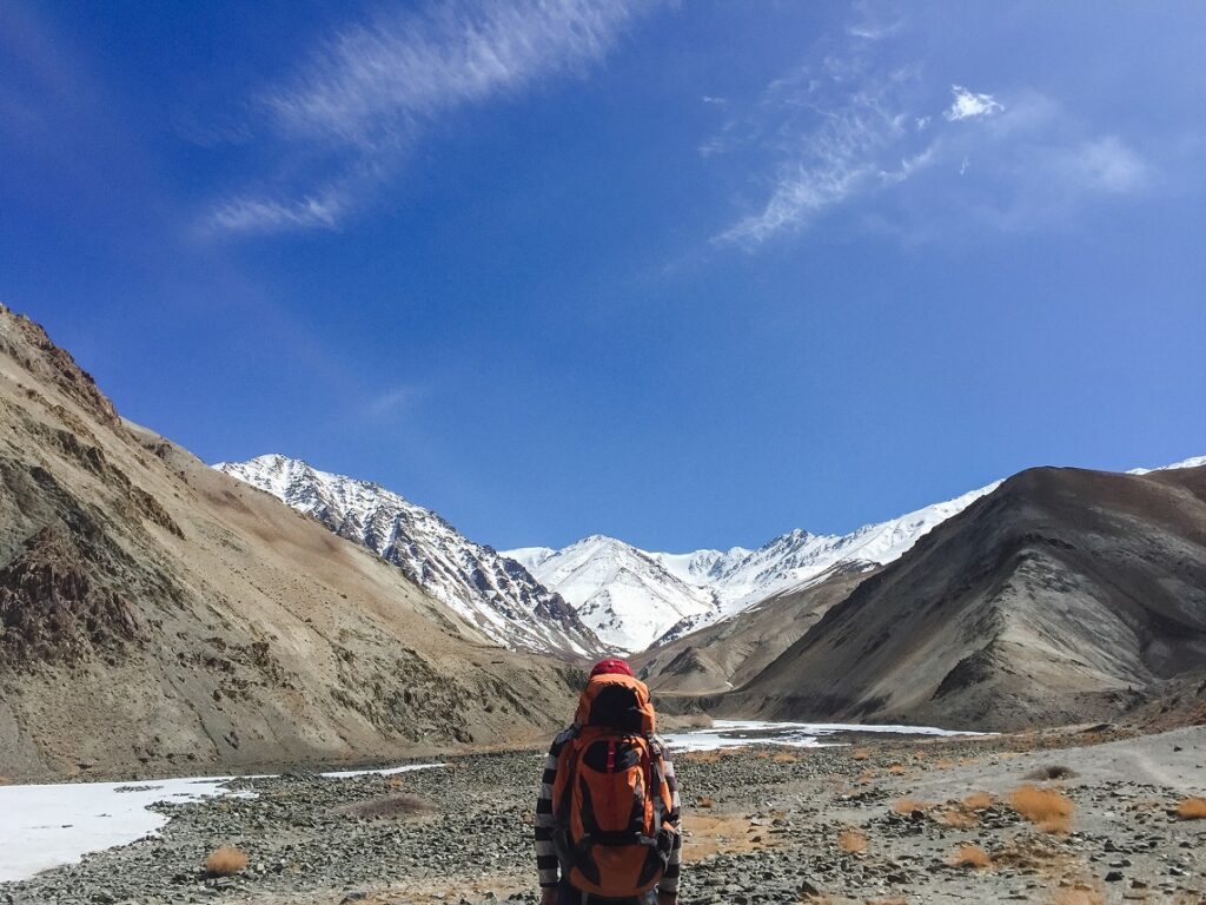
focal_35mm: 29
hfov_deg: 61.7
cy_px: 452
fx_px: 1010
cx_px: 603
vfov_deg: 48.2
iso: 32
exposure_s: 1/3200
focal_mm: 4.15
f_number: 2.2
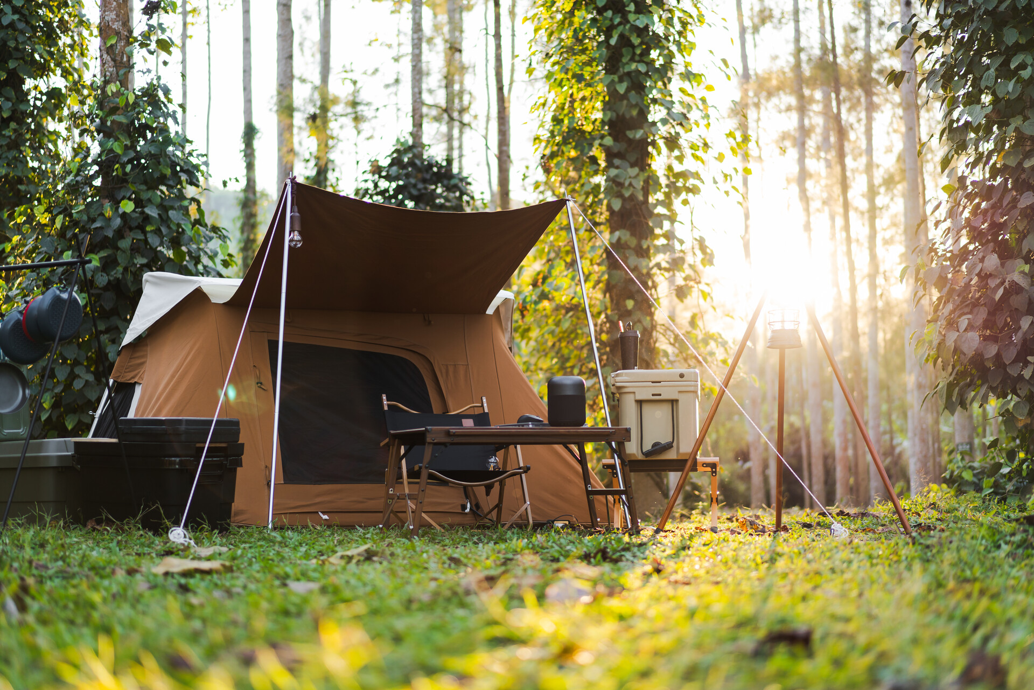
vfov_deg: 24.6
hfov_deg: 36.2
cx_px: 517
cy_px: 345
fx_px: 1580
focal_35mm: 55
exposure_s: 1/250
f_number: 1.8
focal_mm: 55
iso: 160
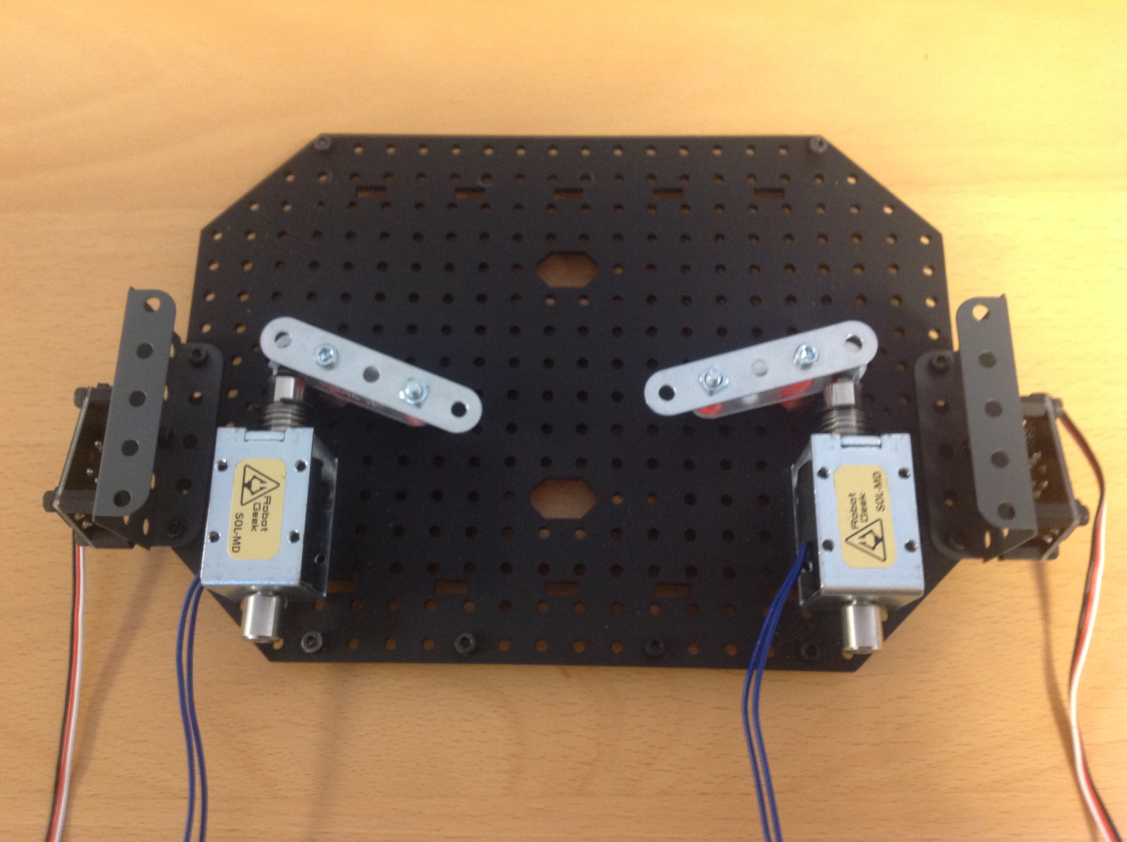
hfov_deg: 52.7
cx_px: 564
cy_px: 421
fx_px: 1138
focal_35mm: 35
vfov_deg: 40.6
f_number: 2.4
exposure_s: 1/15
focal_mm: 4.28
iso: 200
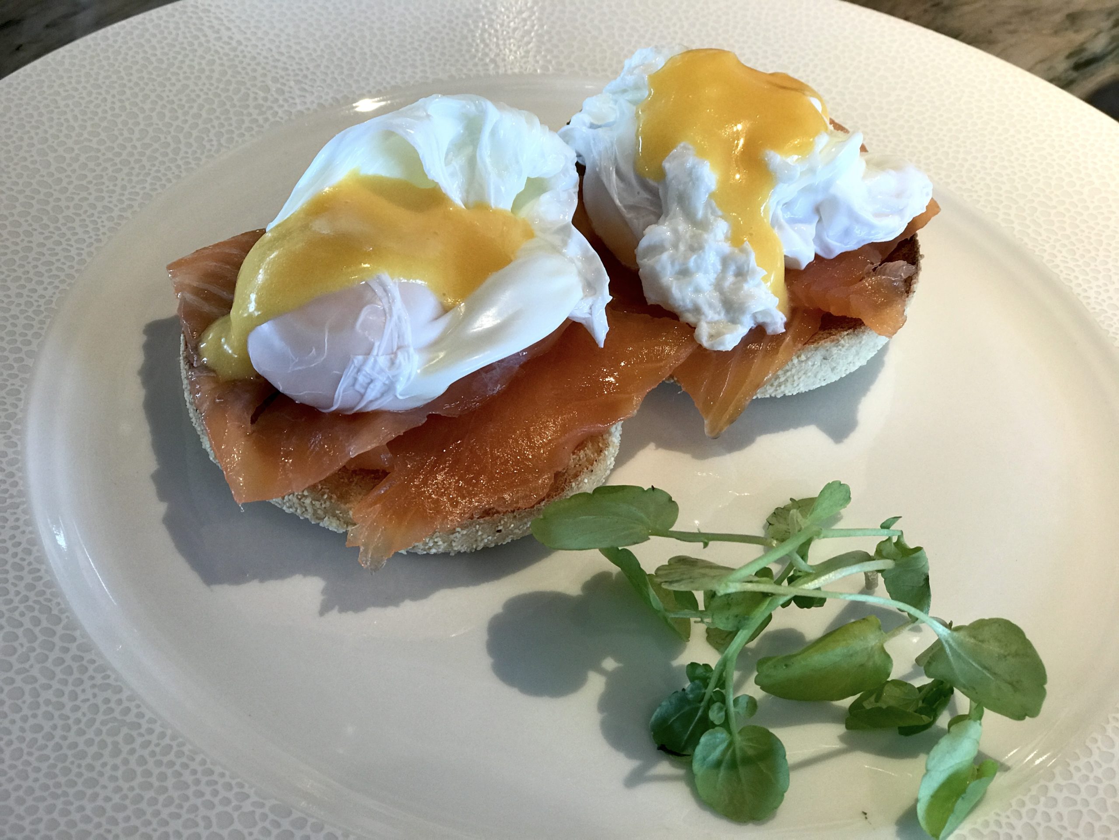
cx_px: 560
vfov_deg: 25.7
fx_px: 1843
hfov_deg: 33.8
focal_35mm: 57
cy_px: 420
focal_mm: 6.6
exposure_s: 1/50
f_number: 2.8
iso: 80
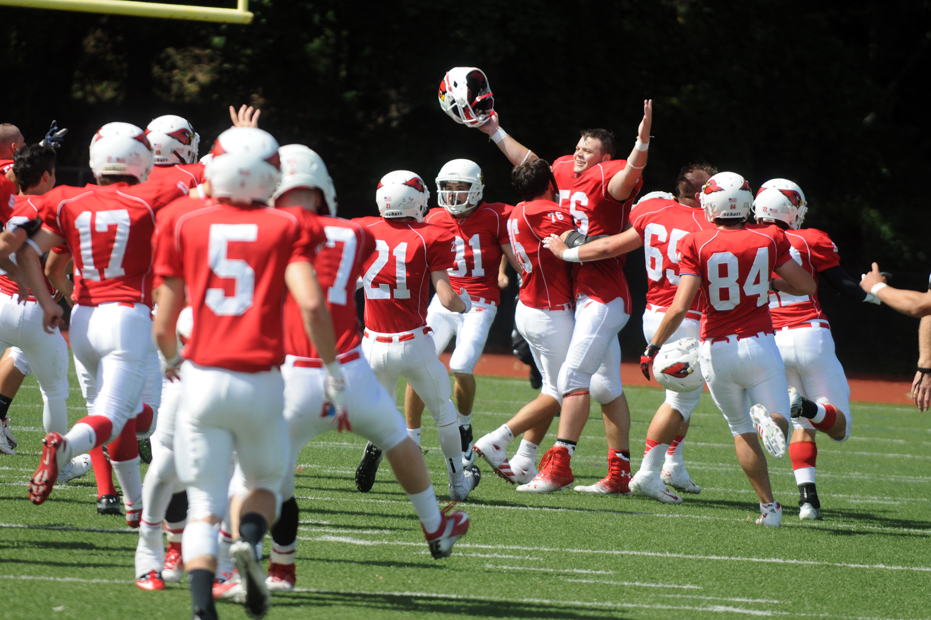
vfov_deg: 4.6
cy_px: 310
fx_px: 7755
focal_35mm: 300
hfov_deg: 6.9
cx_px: 466
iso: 250
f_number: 4
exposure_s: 1/2000
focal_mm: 200
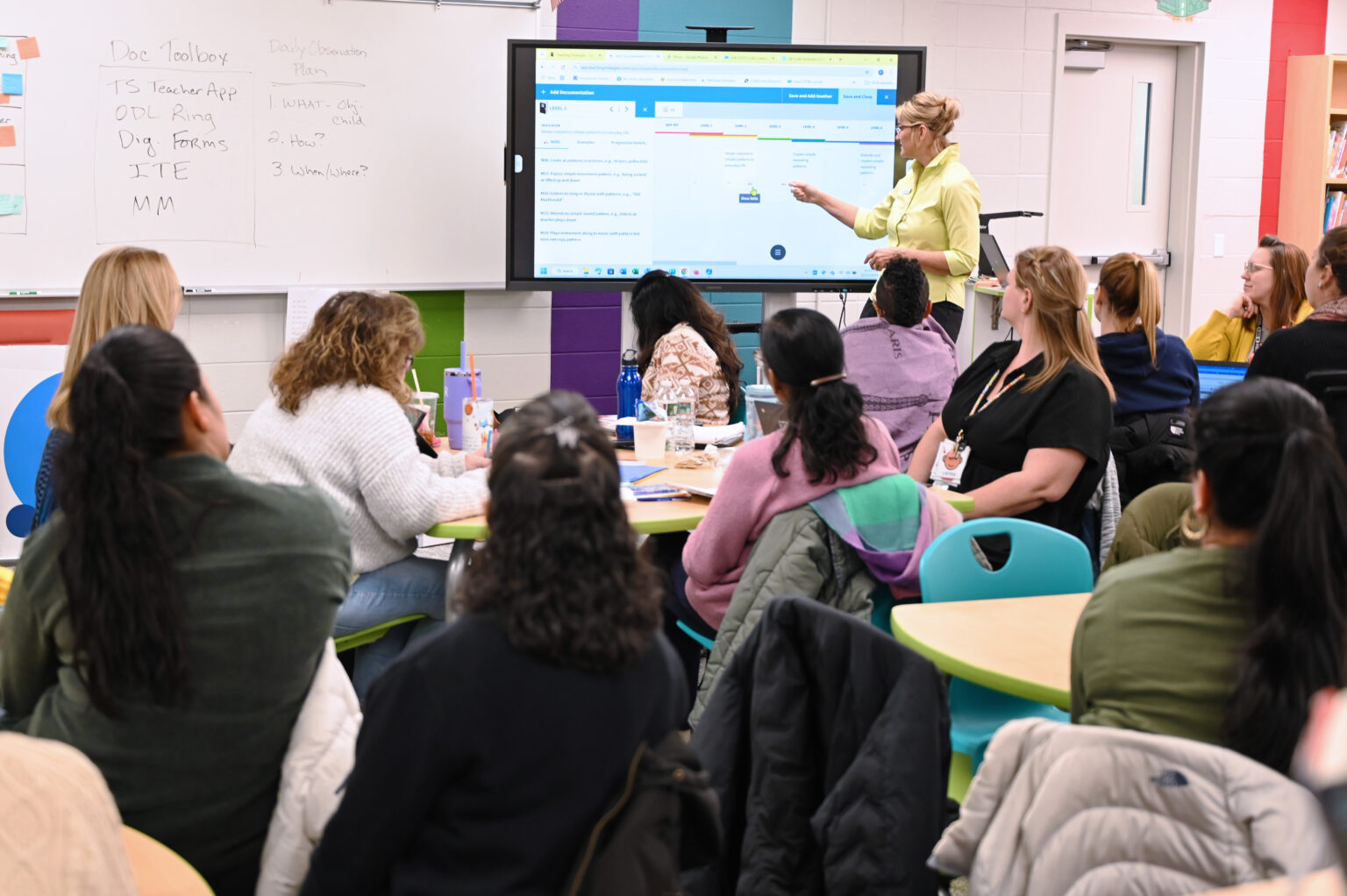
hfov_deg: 39.6
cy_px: 448
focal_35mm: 50
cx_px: 674
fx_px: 1870
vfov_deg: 27.0
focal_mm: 50
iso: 1250
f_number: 4
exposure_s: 1/125
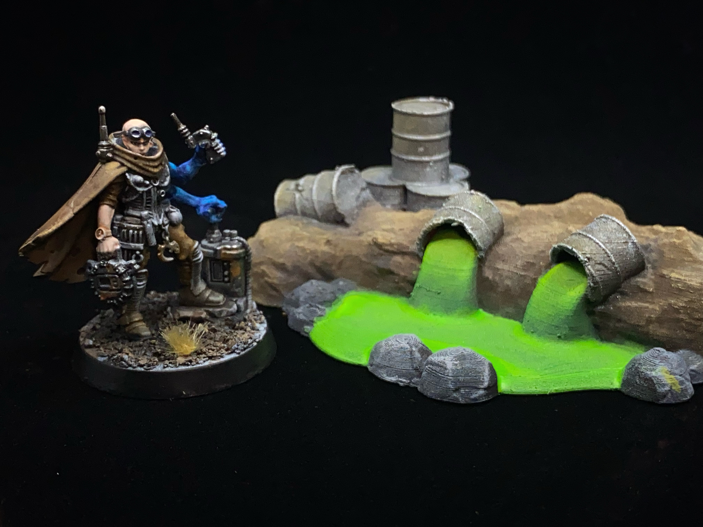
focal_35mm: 52
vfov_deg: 28.0
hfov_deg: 36.8
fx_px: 1056
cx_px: 352
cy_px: 264
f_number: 1.8
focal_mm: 4.25
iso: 100
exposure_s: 1/180
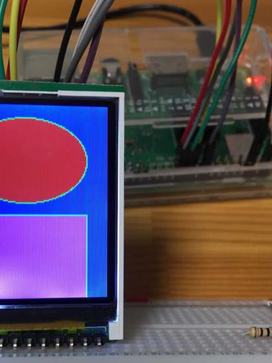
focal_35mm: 45
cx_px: 138
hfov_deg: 32.2
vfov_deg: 41.8
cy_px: 223
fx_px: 472
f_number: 2.2
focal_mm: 4.15
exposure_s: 1/30
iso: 64
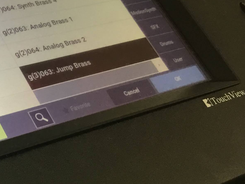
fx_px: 602
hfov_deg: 21.5
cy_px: 89
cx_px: -42
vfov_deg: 17.4
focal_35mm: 85
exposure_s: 1/30
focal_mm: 3.3
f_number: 2.4
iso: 80
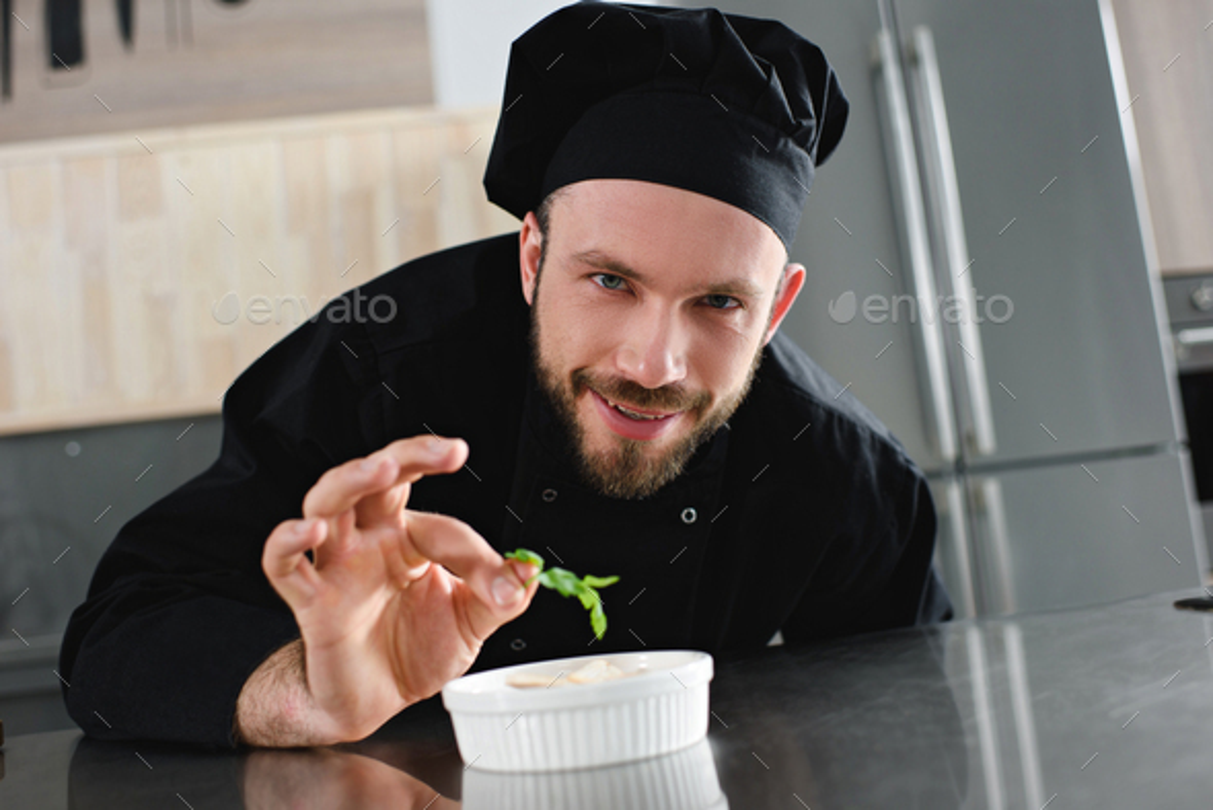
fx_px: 1180
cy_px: 405
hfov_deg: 54.4
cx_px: 606
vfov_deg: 37.9
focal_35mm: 35
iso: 160
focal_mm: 35
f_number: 3.2
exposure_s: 1/200
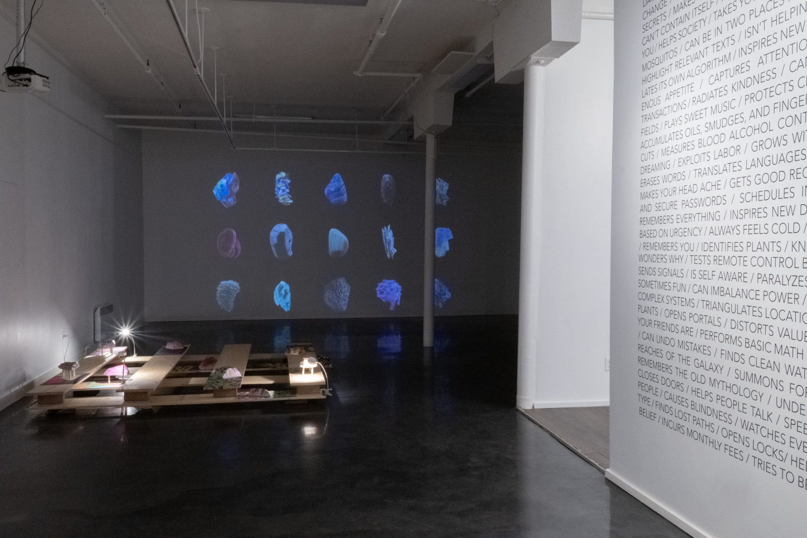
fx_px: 672
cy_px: 269
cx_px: 404
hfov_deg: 61.9
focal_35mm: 30
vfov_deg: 43.6
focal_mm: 20.1
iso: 1600
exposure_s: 1/4
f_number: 22
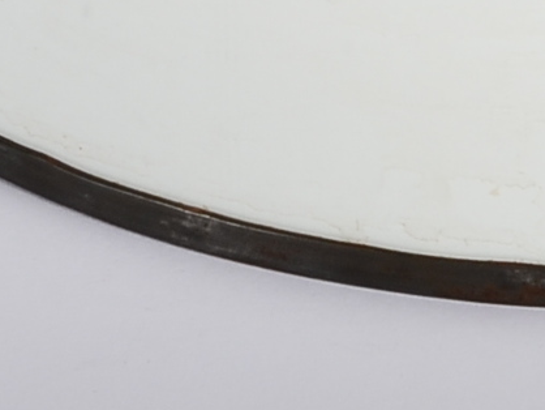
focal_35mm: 678
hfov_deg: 2.9
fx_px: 10681
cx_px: 610
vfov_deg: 2.2
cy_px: -265
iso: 200
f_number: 25
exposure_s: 1/250
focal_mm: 80
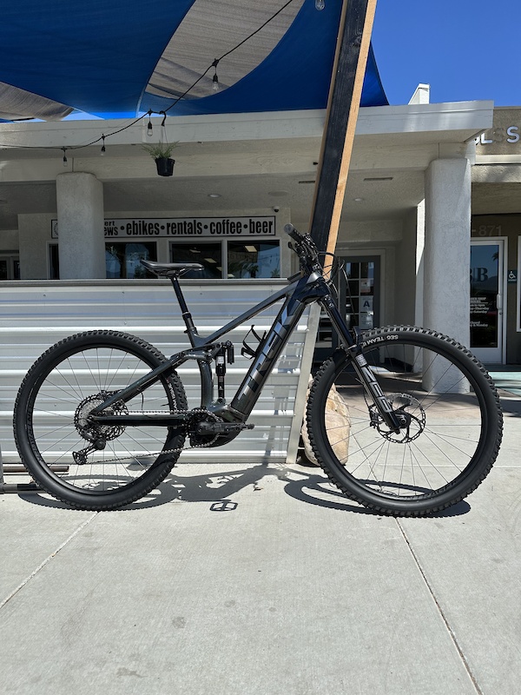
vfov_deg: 71.6
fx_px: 482
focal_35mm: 24
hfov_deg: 56.8
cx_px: 260
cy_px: 348
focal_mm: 6.86
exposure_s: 1/6623
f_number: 1.78
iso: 80
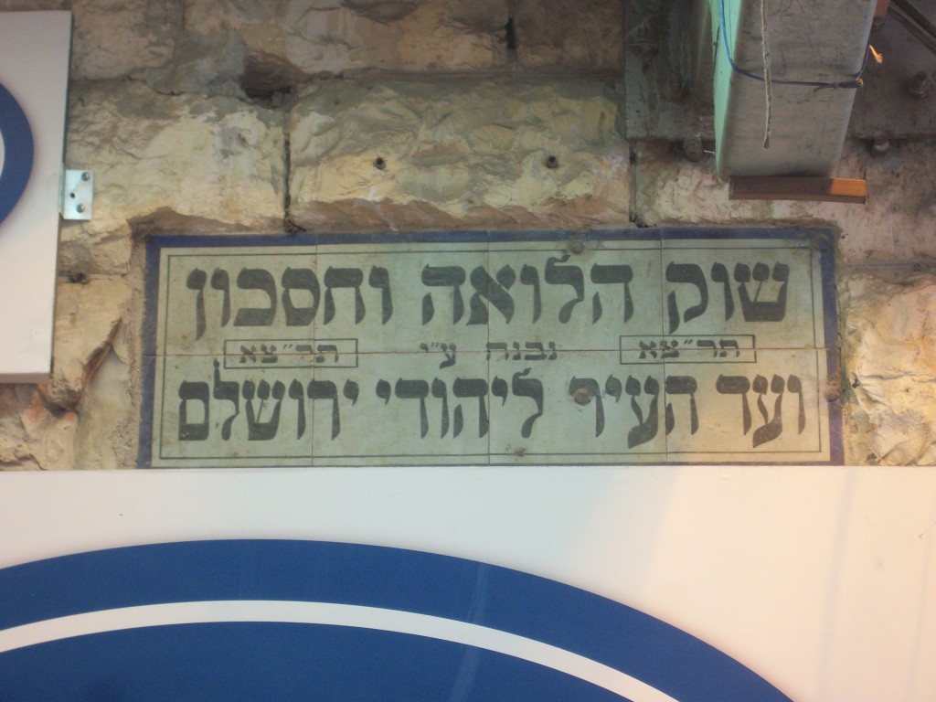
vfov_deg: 14.1
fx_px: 2839
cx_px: 468
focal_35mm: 105
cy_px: 351
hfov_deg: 18.7
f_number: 5.7
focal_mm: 18.8
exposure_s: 1/60
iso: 160
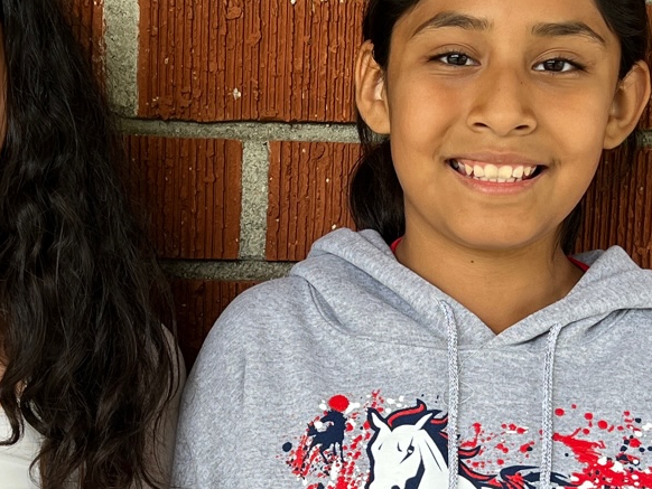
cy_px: 415
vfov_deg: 16.3
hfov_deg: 21.7
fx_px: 1696
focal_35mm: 90
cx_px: 267
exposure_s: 1/191
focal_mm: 5.7
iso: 40
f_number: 1.5
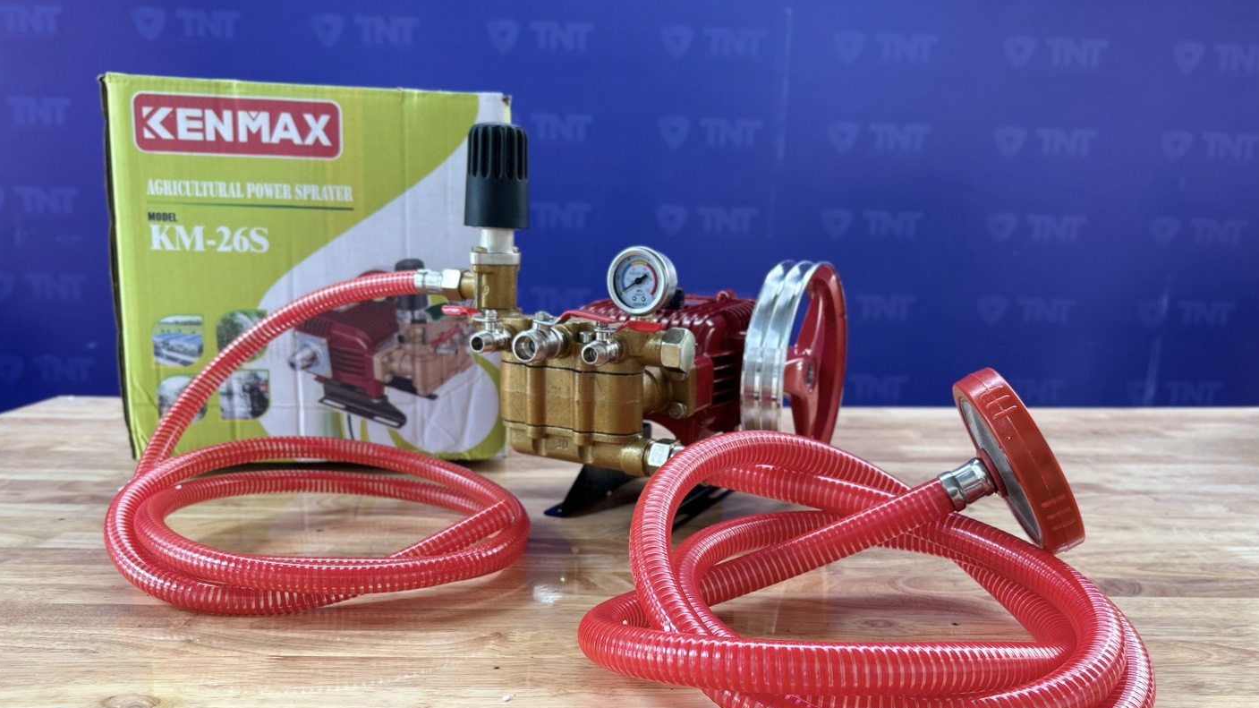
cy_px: 424
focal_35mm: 29
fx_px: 968
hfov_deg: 66.1
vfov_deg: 40.0
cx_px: 641
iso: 64
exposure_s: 1/121
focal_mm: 5.7
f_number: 1.5
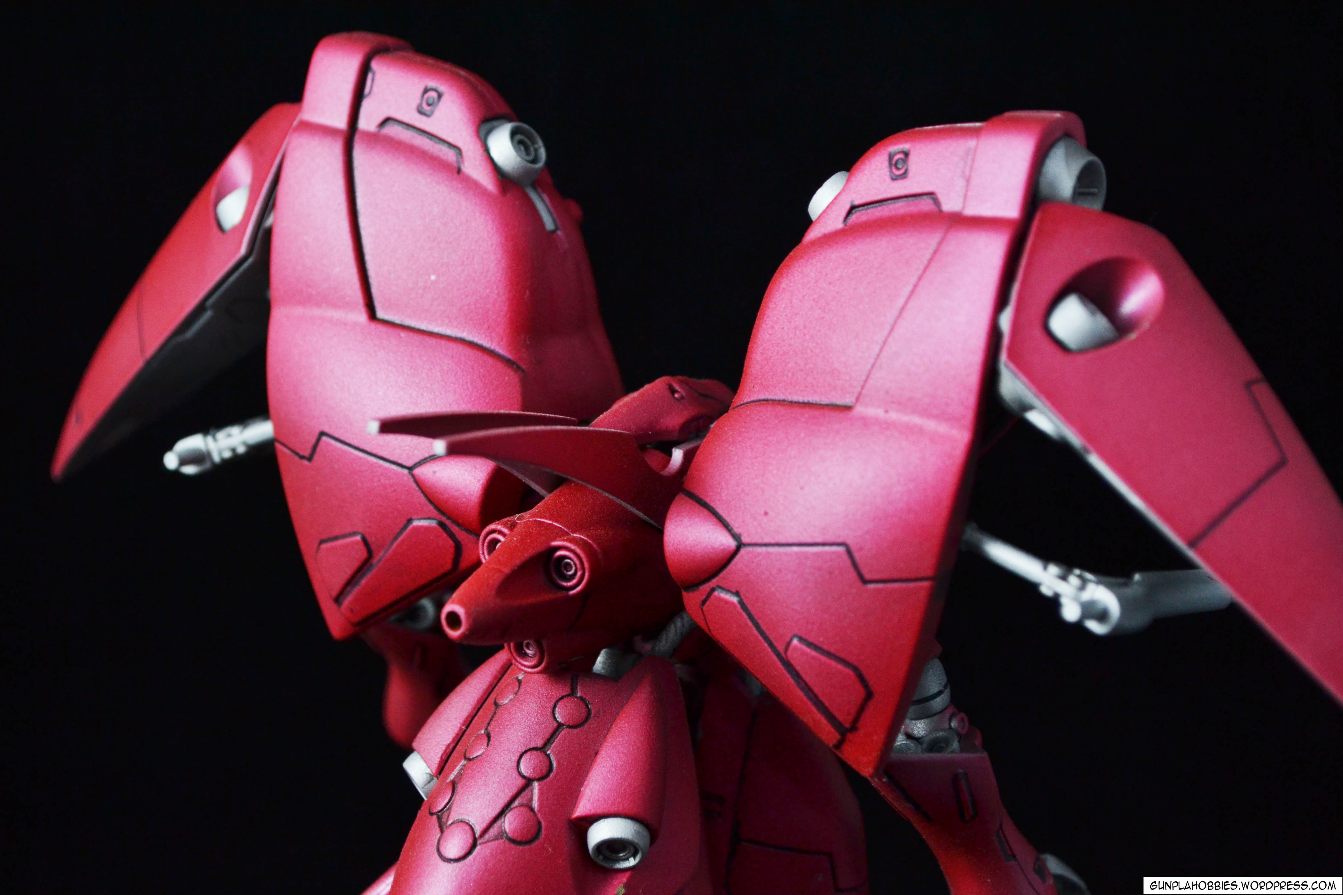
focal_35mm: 82
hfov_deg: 24.6
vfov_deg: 16.6
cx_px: 672
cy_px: 448
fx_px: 3077
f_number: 7.1
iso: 400
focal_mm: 55
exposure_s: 1/60
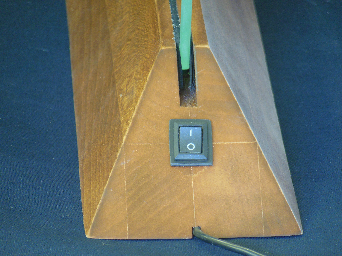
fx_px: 4485
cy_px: 128
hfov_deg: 4.4
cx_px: 171
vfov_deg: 3.3
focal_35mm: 454
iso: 400
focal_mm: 81
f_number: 5.9
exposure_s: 1/6
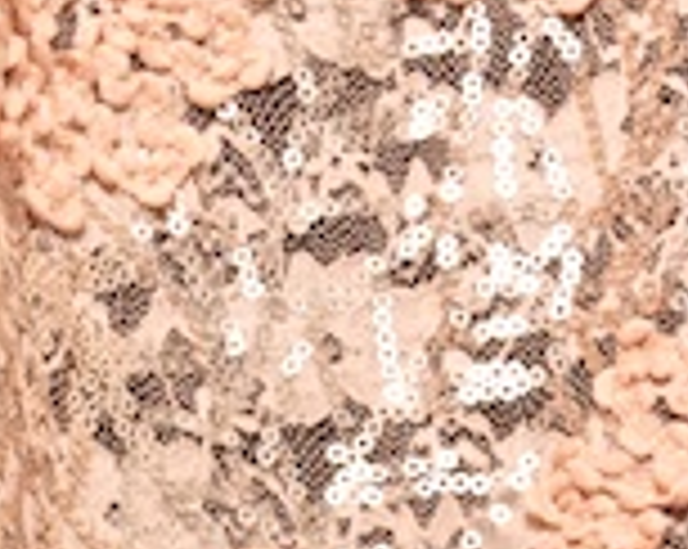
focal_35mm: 320
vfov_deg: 4.8
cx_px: 103
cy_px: 772
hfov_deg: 6.0
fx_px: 6508
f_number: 11
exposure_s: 1/640
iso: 400
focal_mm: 58
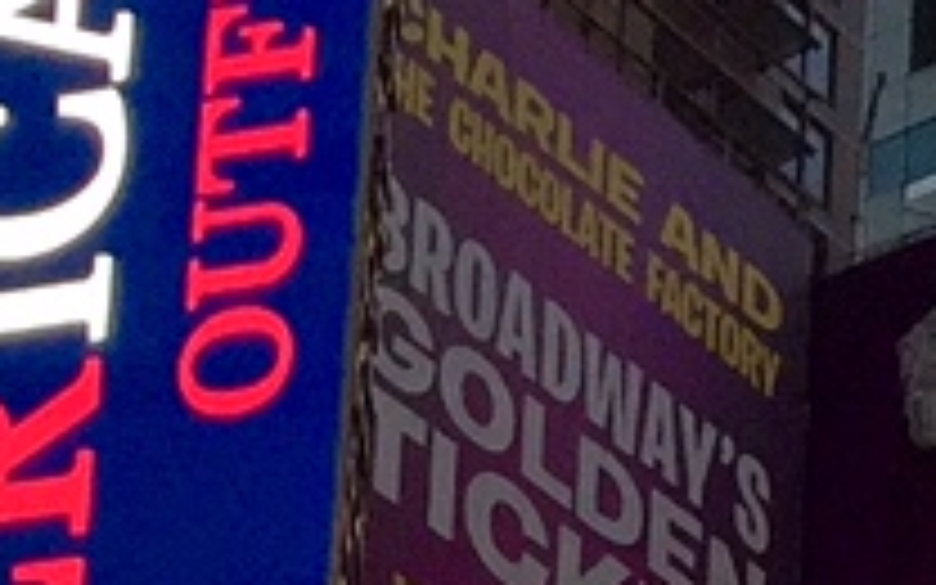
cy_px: 2556
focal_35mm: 241
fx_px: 6148
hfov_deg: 8.4
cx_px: 1683
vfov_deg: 4.8
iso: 40
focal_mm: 4.15
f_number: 2.2
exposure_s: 1/120
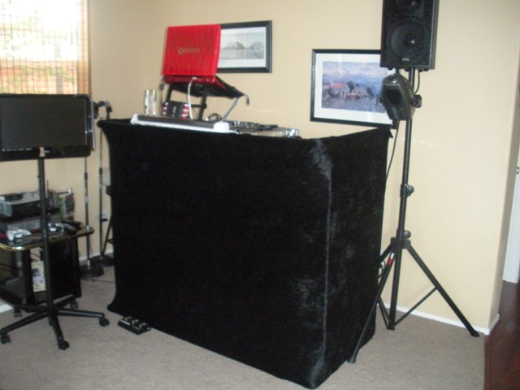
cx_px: 260
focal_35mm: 36
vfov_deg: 39.7
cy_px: 195
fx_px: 541
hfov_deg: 51.4
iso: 795
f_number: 3.5
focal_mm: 6.3
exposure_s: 1/60
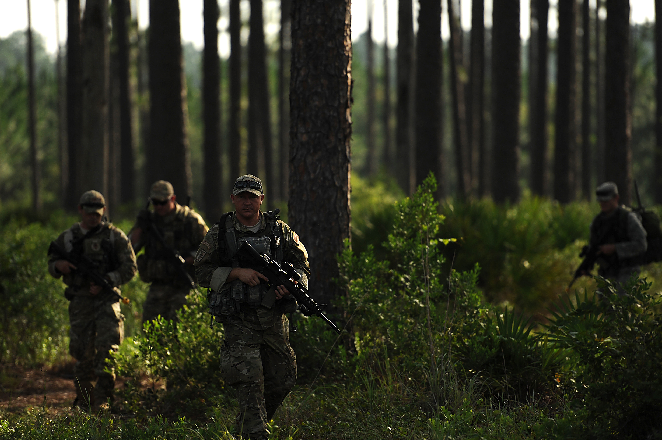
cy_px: 219
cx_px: 338
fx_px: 4135
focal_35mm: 225
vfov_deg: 6.1
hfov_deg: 9.2
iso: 200
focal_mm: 200
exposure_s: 1/2000
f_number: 2.8
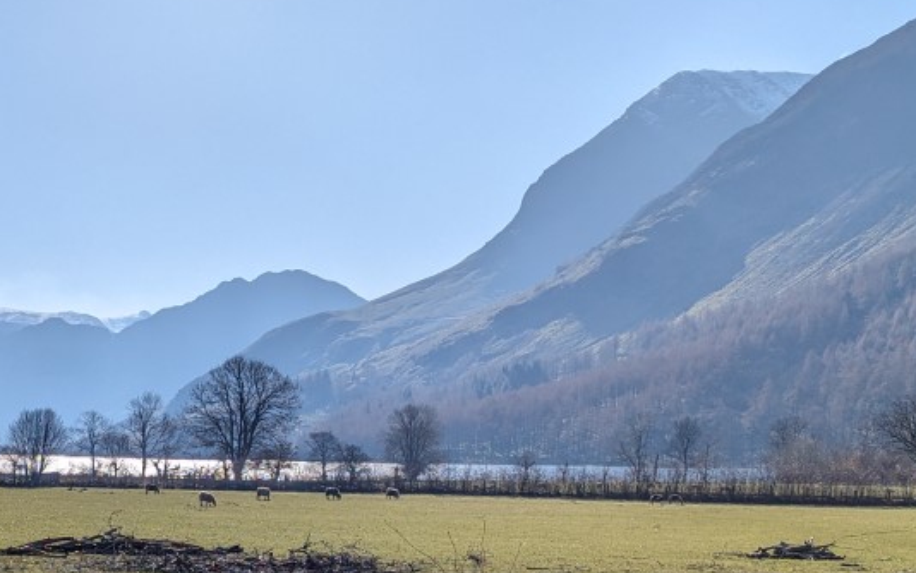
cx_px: 119
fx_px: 1423
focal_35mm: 57
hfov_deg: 34.0
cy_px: 636
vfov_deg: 21.5
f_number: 1.85
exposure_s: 1/4525
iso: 43
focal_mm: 6.81
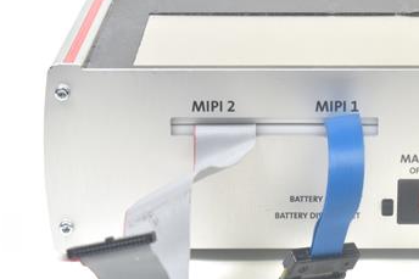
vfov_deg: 9.5
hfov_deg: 14.2
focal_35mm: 144
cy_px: 155
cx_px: 290
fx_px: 1674
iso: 200
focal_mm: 55
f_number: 13
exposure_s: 1/200
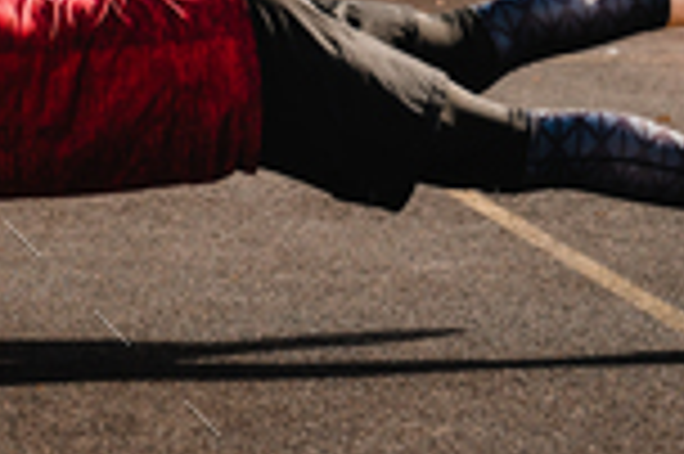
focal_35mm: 202
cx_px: -135
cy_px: -360
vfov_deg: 6.6
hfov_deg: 10.0
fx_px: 3834
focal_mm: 52
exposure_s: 1/1250
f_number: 3.5
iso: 400
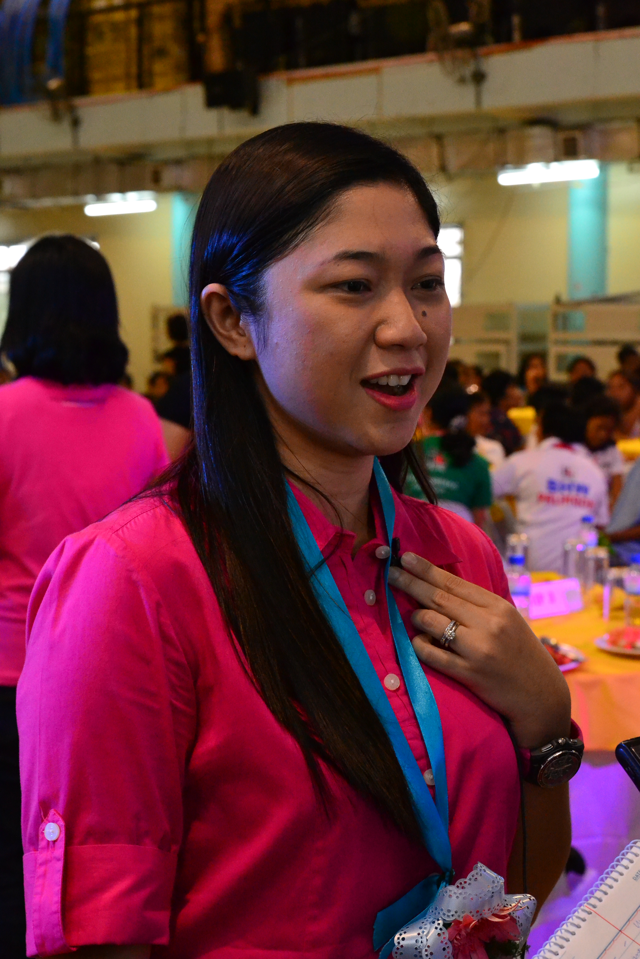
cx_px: 320
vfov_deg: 27.0
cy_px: 480
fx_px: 2000
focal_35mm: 75
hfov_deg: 18.2
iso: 3200
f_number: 6.3
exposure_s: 1/100
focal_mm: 50
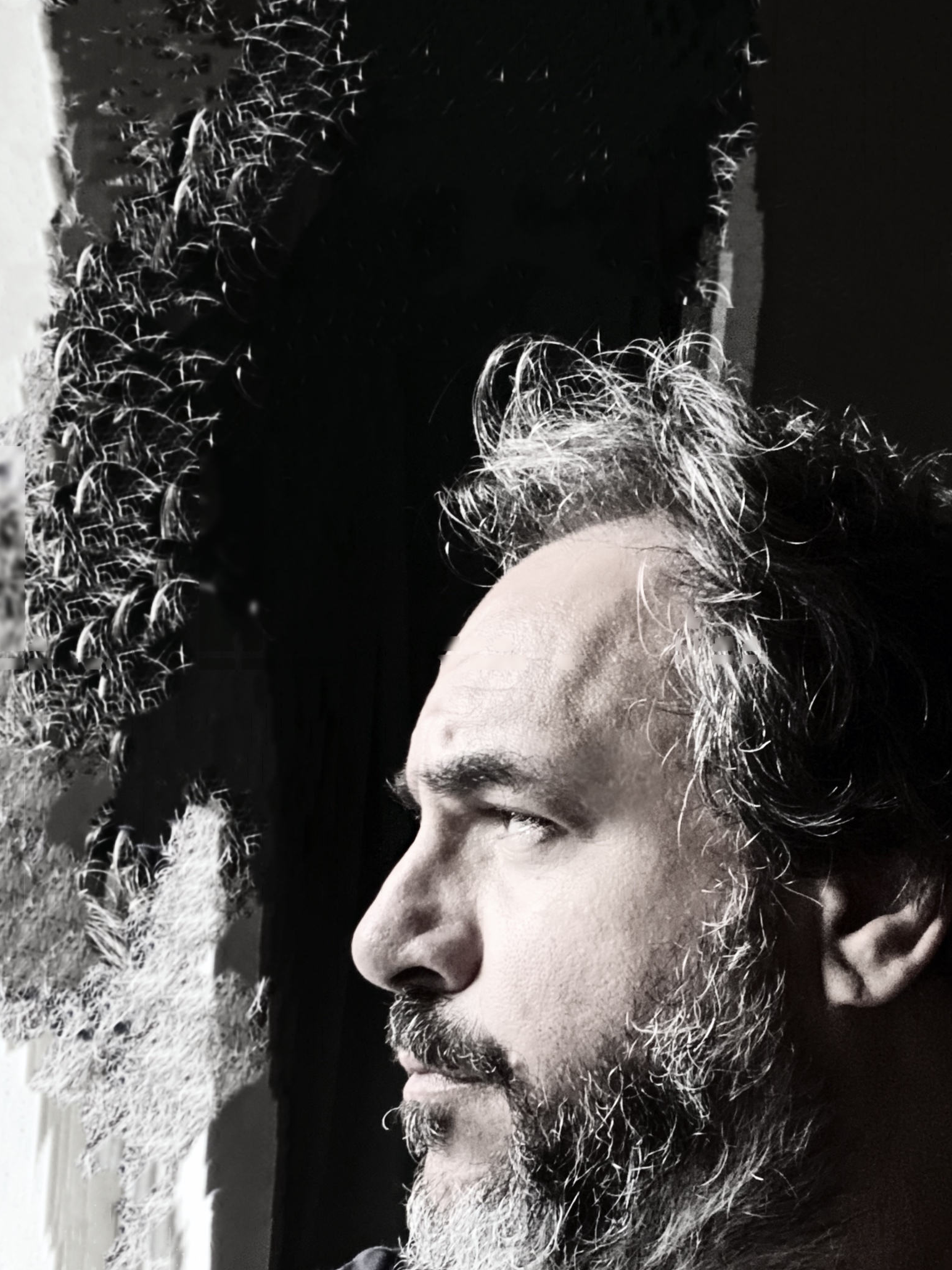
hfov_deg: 31.8
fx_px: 1650
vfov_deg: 41.2
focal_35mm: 45
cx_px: 677
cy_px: 905
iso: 800
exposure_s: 1/24
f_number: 2.2
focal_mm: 2.71
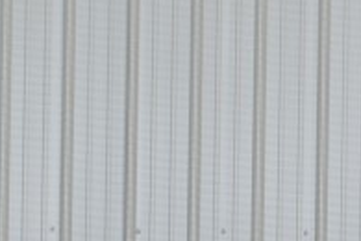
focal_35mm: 354
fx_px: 3550
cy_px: 495
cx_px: 763
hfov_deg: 5.7
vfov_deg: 3.8
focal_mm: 40
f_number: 9
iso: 100
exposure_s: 1/5
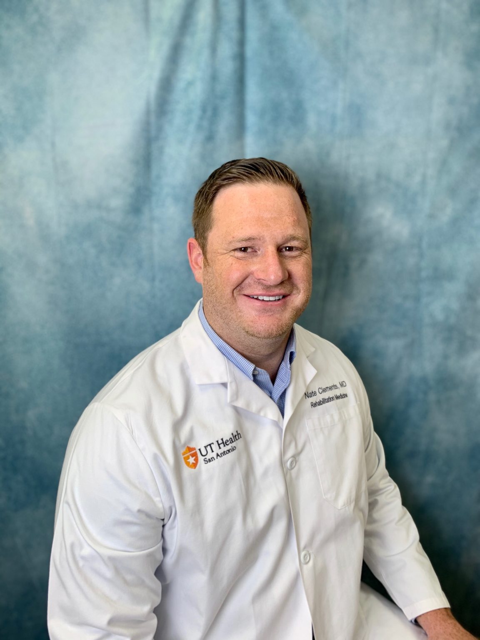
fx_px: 481
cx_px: 240
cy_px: 320
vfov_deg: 67.3
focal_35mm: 26
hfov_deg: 53.1
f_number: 1.8
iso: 50
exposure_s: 1/60
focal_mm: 4.25
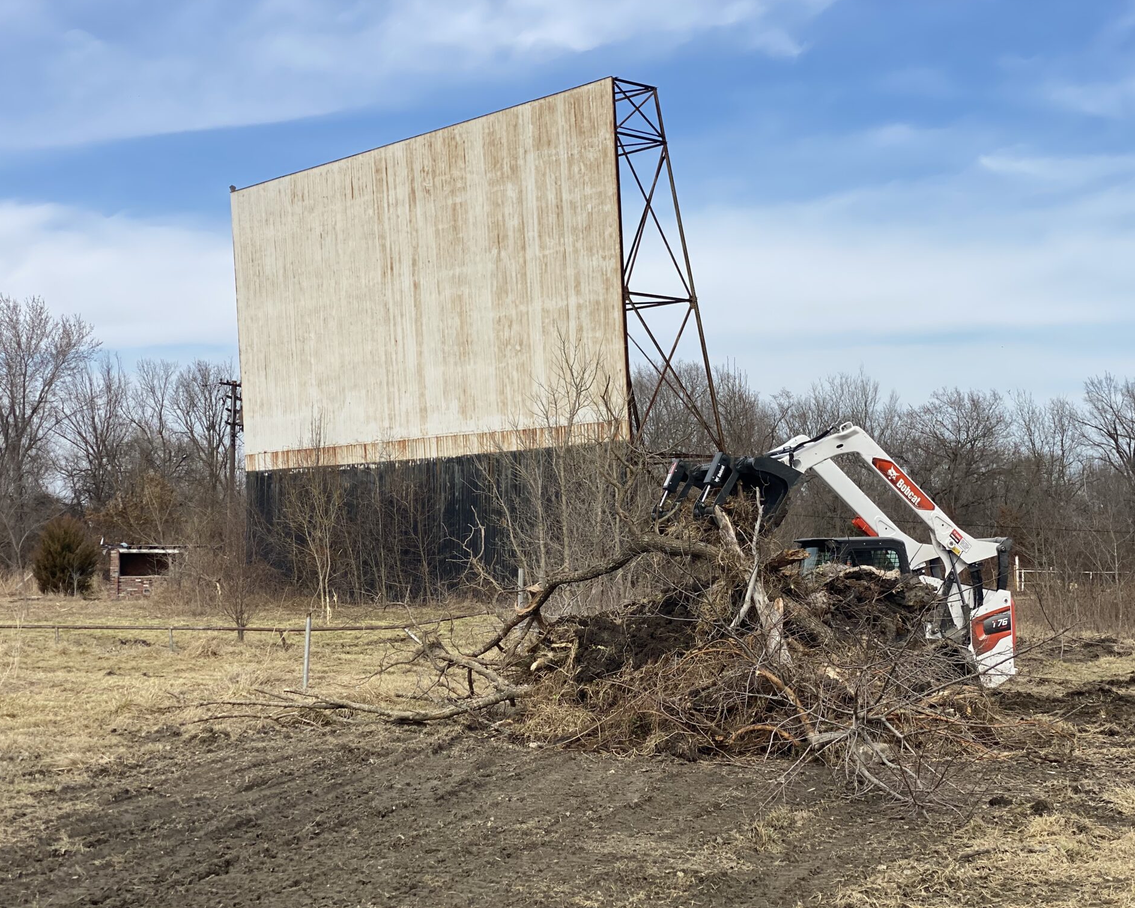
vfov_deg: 27.6
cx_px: 611
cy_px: 455
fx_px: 1848
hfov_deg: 34.1
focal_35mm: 55
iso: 20
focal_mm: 6
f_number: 2
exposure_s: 1/1653
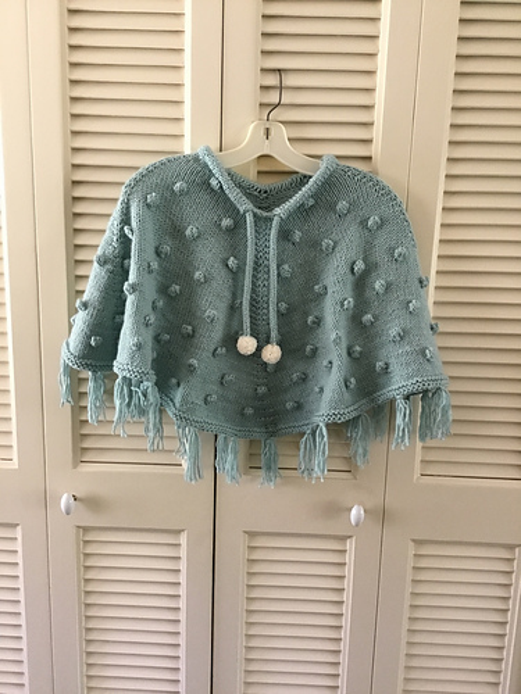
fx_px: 622
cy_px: 347
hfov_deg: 45.4
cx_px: 260
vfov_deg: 58.4
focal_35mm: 31
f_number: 2.4
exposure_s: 1/24
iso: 250
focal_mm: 3.3
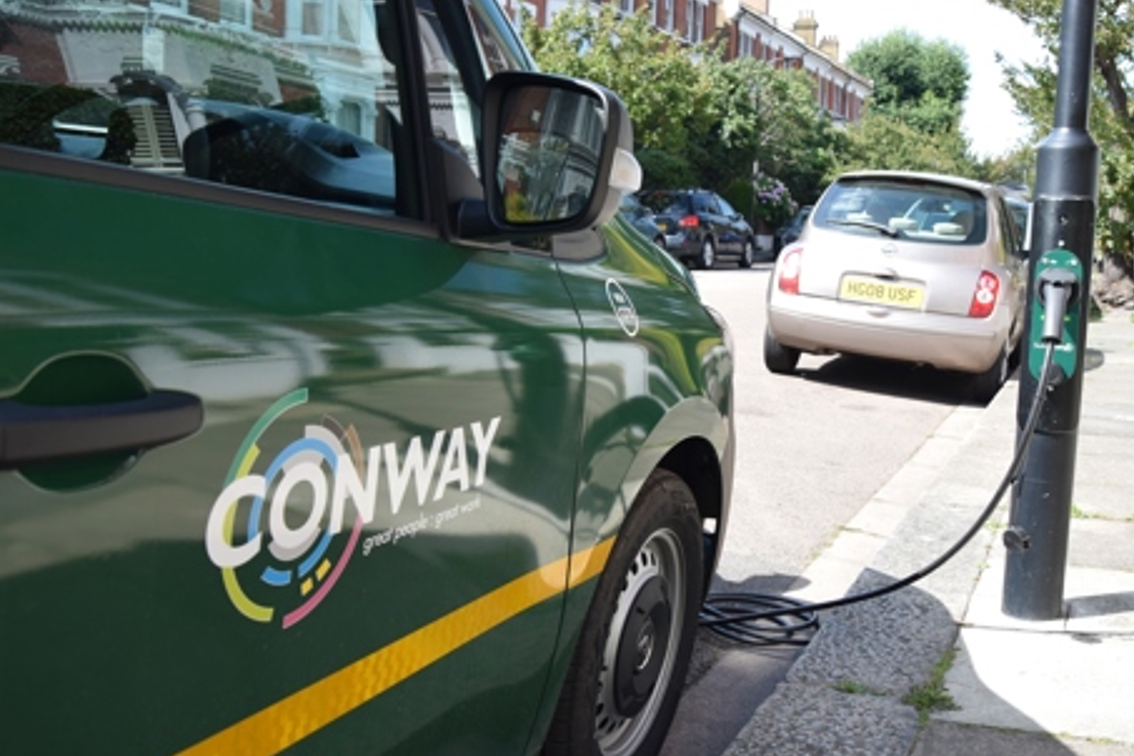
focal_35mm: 39
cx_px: 667
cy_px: 381
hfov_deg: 49.7
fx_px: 1216
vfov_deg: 34.5
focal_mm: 21
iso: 360
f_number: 8
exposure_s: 1/250
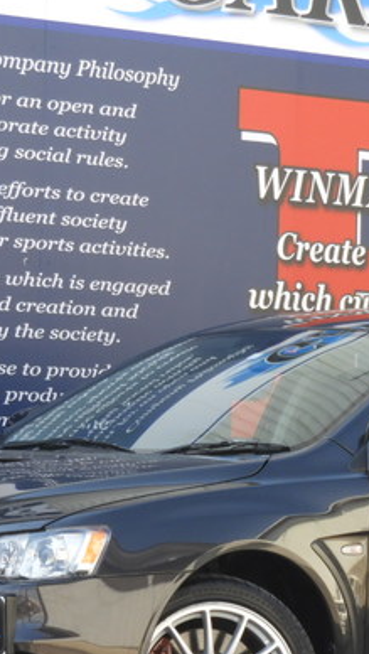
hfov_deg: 4.7
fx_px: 4476
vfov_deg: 8.4
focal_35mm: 258
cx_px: 339
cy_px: 374
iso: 100
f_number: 5
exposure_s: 1/80
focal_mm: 20.6
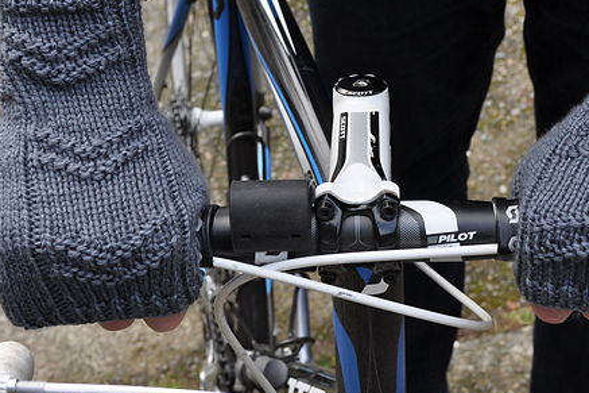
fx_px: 1292
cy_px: 149
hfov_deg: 25.6
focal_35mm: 79
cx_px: 363
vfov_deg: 17.2
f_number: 8
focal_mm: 36
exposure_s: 1/60
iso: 250
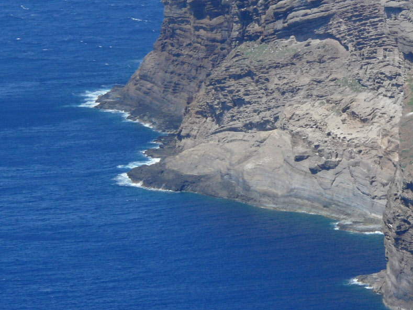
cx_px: 360
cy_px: 43
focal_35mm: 507
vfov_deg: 2.9
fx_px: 6050
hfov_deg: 3.9
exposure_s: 1/400
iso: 100
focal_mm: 52.8
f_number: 6.3
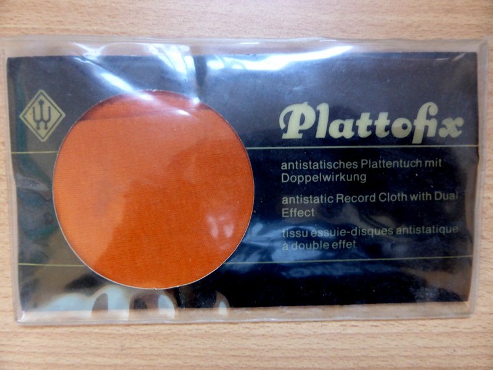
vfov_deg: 54.9
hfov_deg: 69.4
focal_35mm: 25
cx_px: 246
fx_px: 356
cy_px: 185
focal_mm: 4.3
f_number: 3.3
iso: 400
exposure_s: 1/15
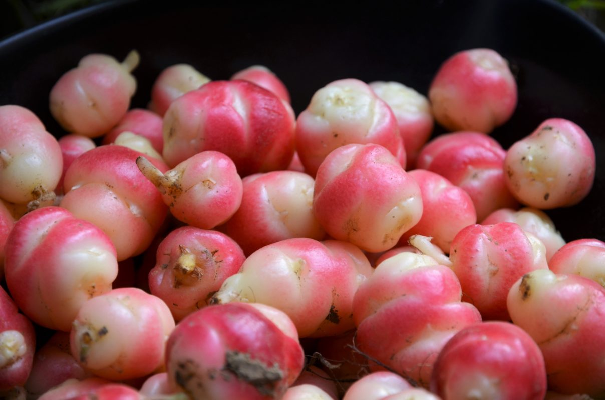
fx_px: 2138
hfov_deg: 16.1
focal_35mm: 128
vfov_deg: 10.7
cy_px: 200
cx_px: 302
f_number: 5.6
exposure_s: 1/125
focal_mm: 85
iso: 200
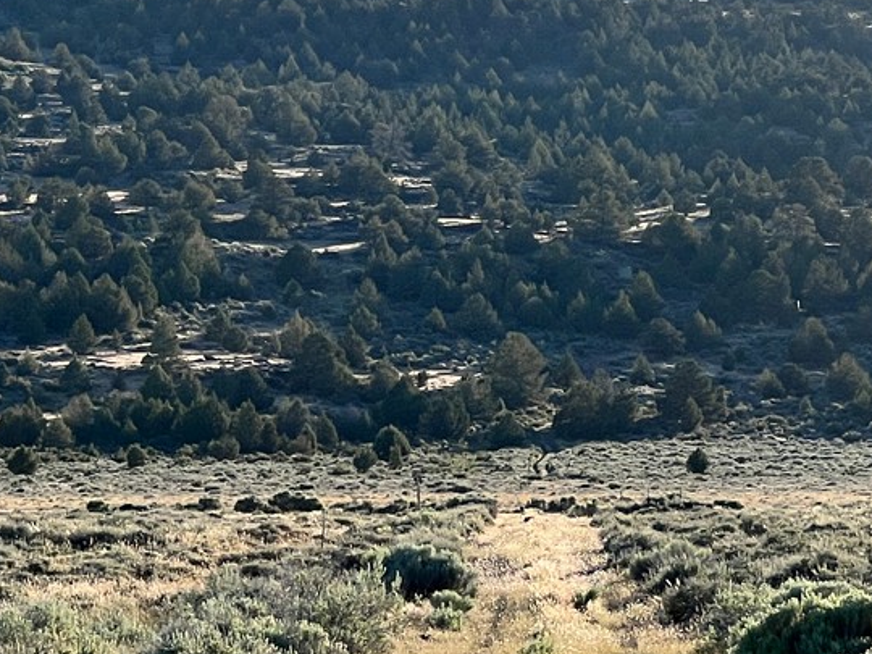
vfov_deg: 6.5
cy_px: 531
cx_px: 354
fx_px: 5743
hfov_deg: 8.7
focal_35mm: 228
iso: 32
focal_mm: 9
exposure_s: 1/637
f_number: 2.8
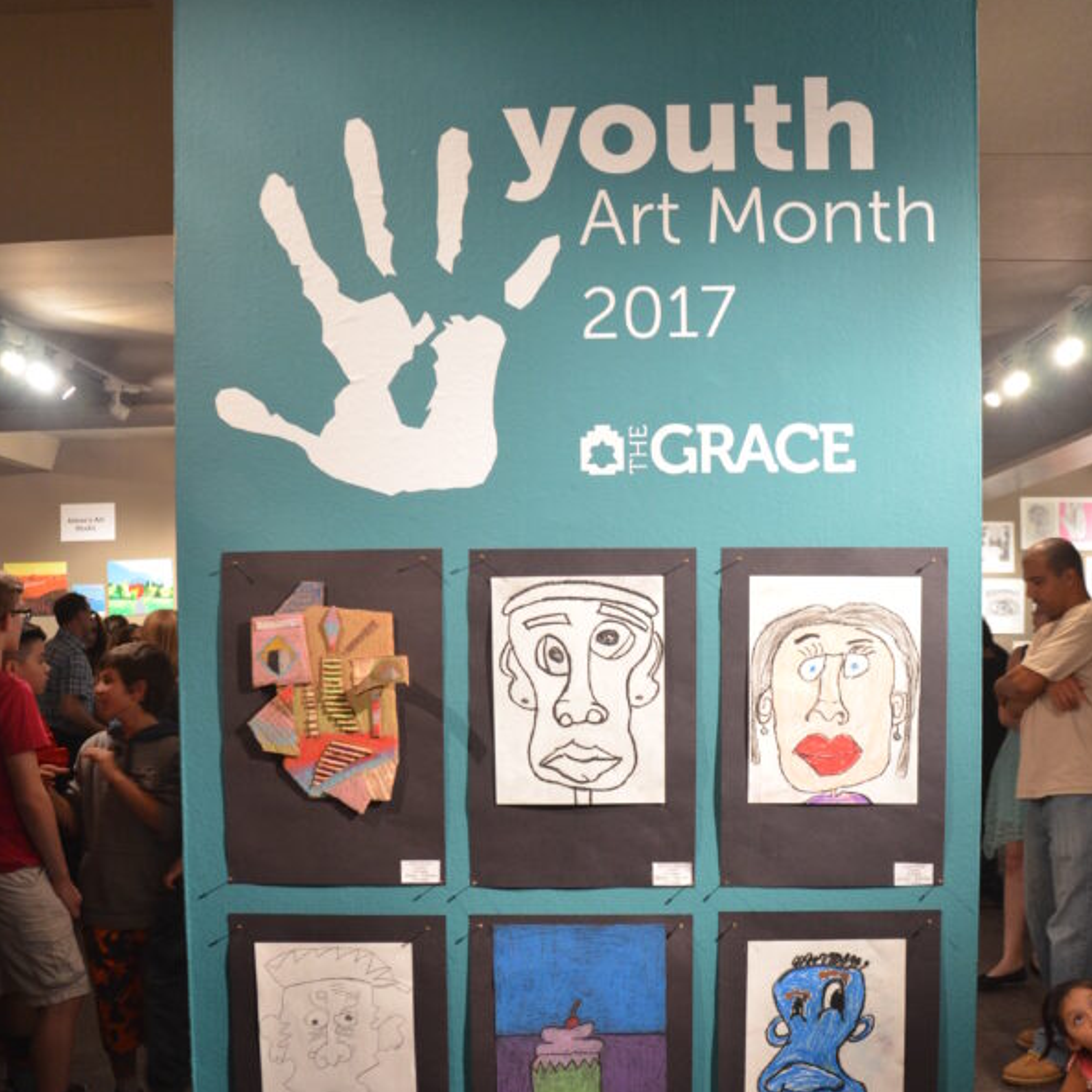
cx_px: 549
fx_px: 1249
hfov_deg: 47.2
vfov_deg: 46.7
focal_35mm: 35
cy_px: 703
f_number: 3.5
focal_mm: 18
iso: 1400
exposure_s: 1/30
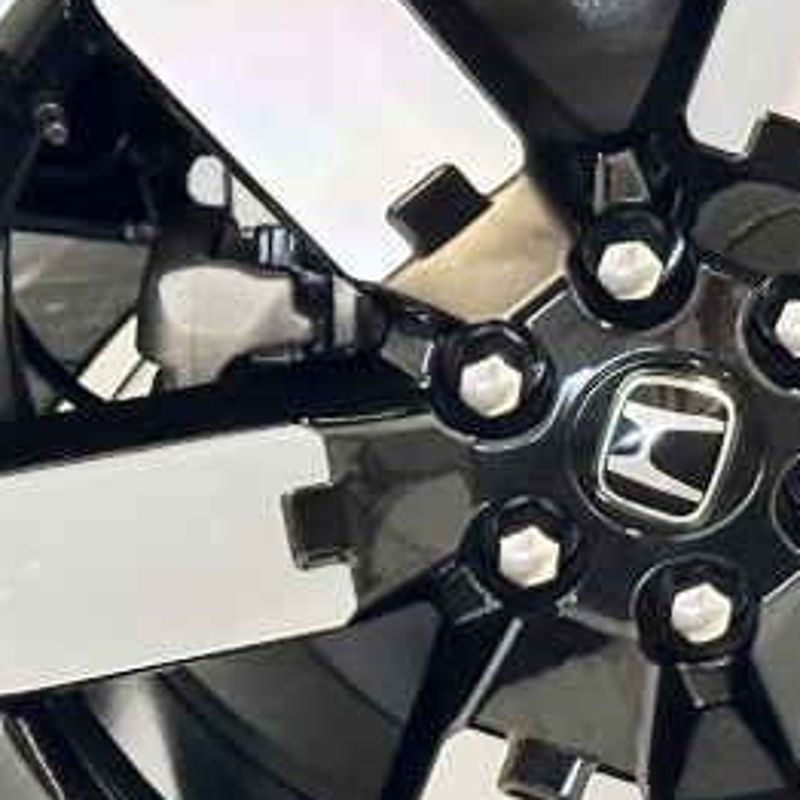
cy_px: 373
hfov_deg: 10.5
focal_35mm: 166
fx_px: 4340
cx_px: 675
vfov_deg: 10.5
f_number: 1.78
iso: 500
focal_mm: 6.86
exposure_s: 1/30
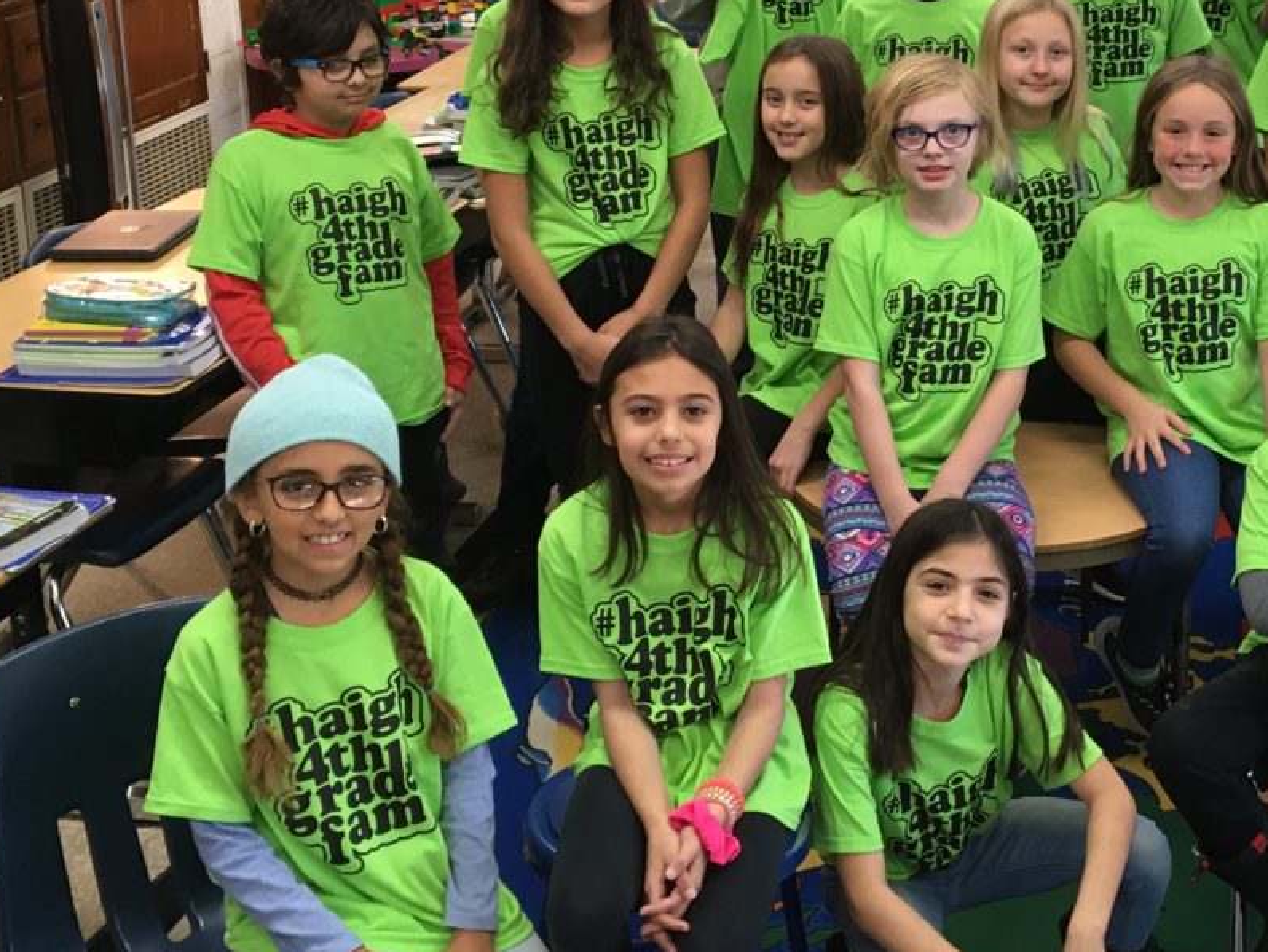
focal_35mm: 56
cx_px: 949
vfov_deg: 25.8
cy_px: 225
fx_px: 2052
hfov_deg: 33.7
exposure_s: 1/30
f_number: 2.2
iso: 80
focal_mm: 4.15
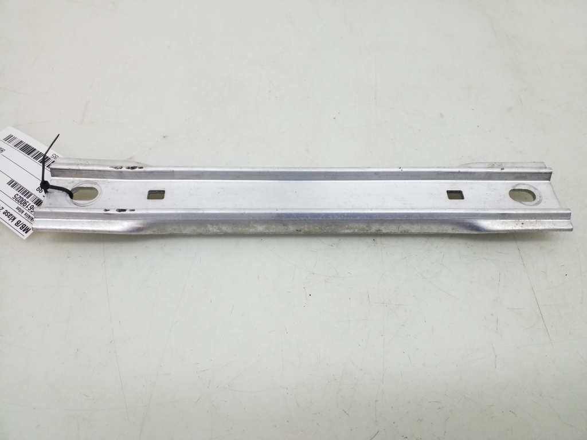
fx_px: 458
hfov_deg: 65.3
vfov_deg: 51.4
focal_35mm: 27
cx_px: 294
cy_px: 220
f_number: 1.9
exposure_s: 1/50
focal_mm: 3.6
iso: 80
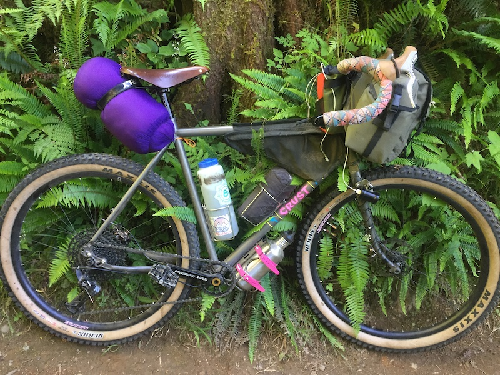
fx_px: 419
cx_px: 250
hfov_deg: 61.7
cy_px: 188
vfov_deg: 48.2
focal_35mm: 29
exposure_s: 1/30
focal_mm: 4.15
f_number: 2.2
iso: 100
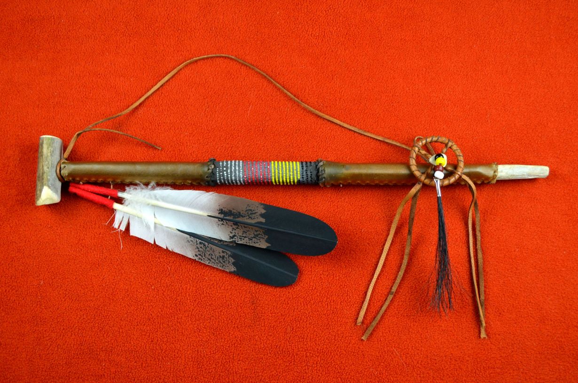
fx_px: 817
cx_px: 289
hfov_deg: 39.0
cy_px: 192
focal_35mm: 51
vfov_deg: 26.4
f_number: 5
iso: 500
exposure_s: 1/60
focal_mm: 34
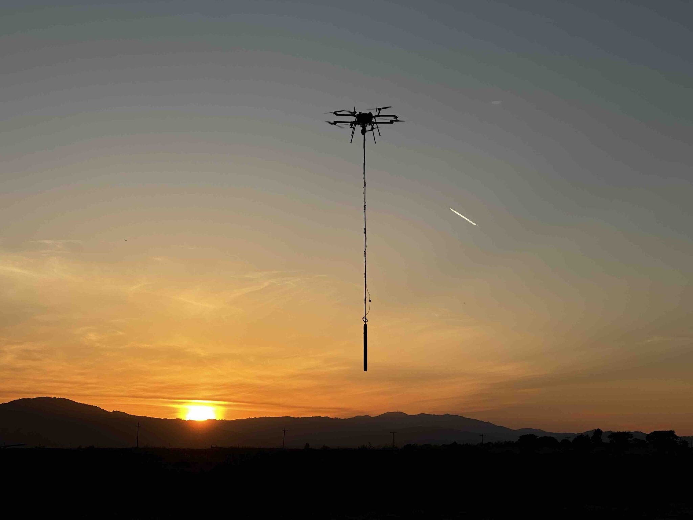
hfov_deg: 25.3
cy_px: 260
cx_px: 346
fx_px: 1542
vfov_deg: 19.1
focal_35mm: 77
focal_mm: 9
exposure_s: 1/758
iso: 32
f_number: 2.8
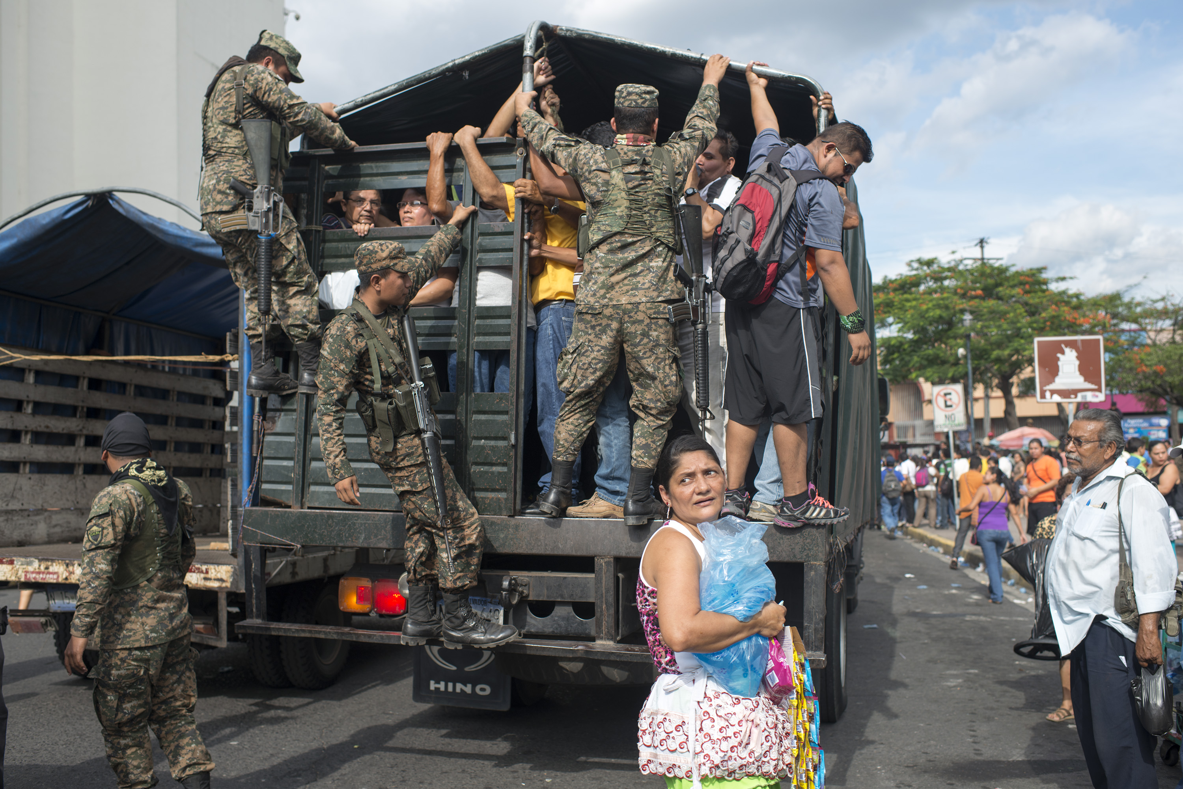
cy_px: 394
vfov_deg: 37.9
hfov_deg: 54.4
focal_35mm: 35
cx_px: 592
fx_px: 1150
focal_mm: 35
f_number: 4.5
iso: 100
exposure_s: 1/400
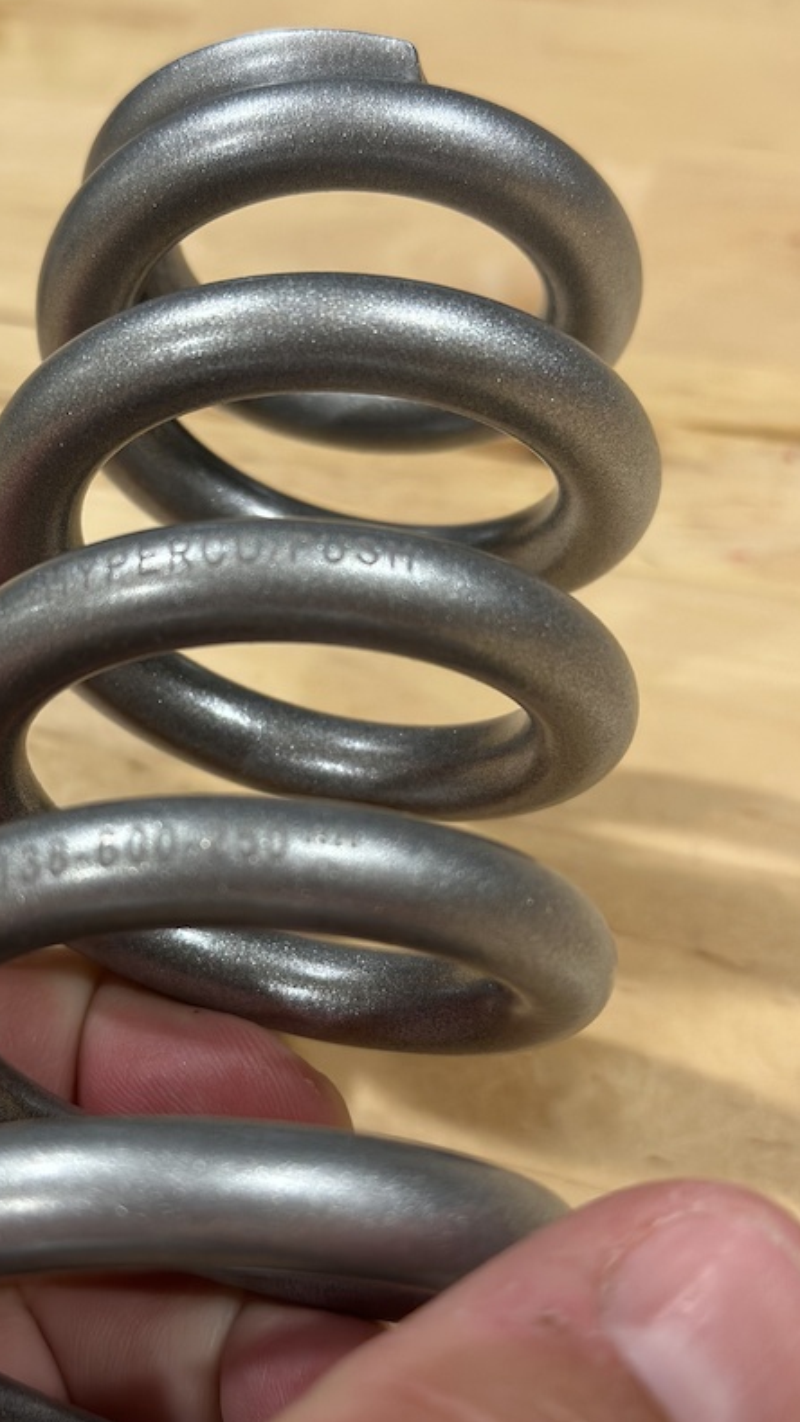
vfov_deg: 39.2
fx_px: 1998
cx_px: 265
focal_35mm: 53
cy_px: 712
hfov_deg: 22.5
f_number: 1.78
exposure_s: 1/60
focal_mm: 6.86
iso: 200
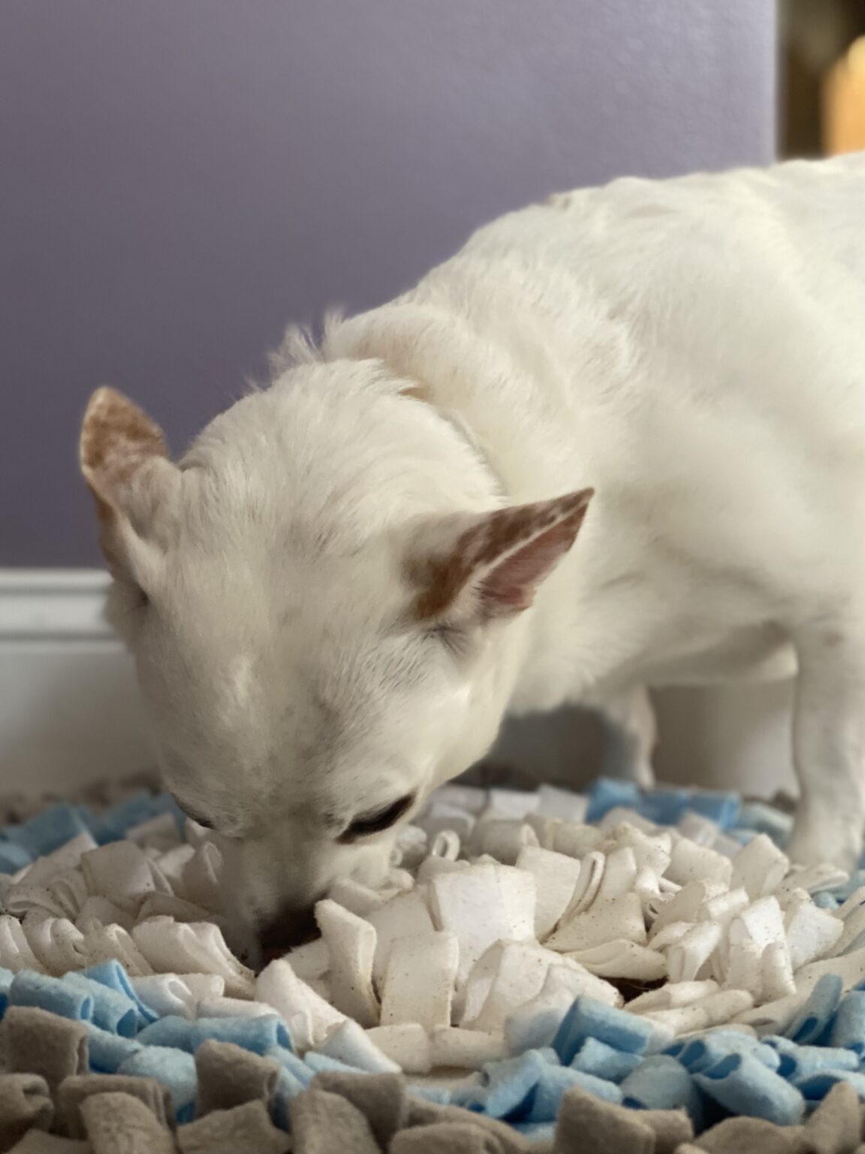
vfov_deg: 36.8
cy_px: 577
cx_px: 432
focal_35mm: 52
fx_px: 1733
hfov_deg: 28.0
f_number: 2
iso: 200
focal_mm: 6
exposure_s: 1/40
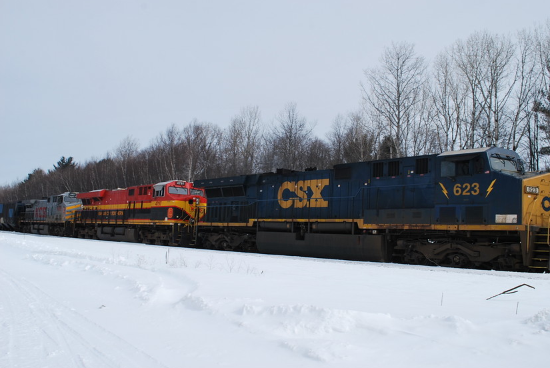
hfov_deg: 55.7
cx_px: 283
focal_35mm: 34
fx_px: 520
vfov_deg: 39.0
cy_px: 182
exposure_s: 1/250
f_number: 10
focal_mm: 22
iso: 125
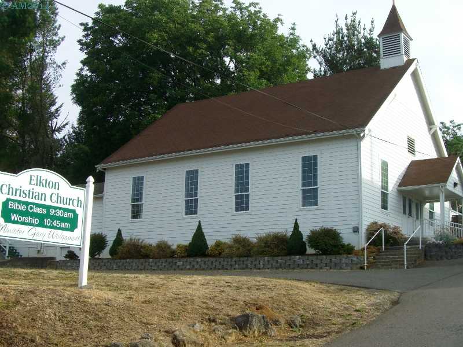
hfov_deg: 41.2
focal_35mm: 46
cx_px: 232
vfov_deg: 31.5
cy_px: 174
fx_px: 615
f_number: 6.2
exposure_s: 1/160
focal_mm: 9.6
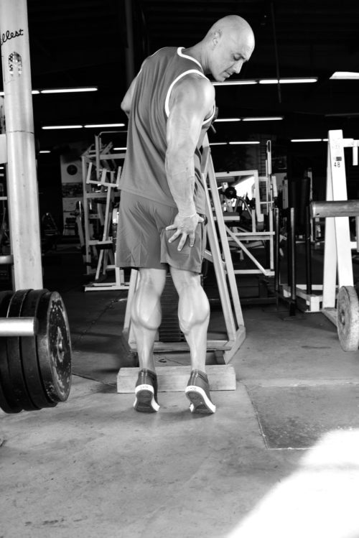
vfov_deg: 48.4
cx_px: 180
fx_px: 598
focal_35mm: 40
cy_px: 269
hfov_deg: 33.4
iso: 125
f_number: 5.6
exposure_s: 1/50
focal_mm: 40
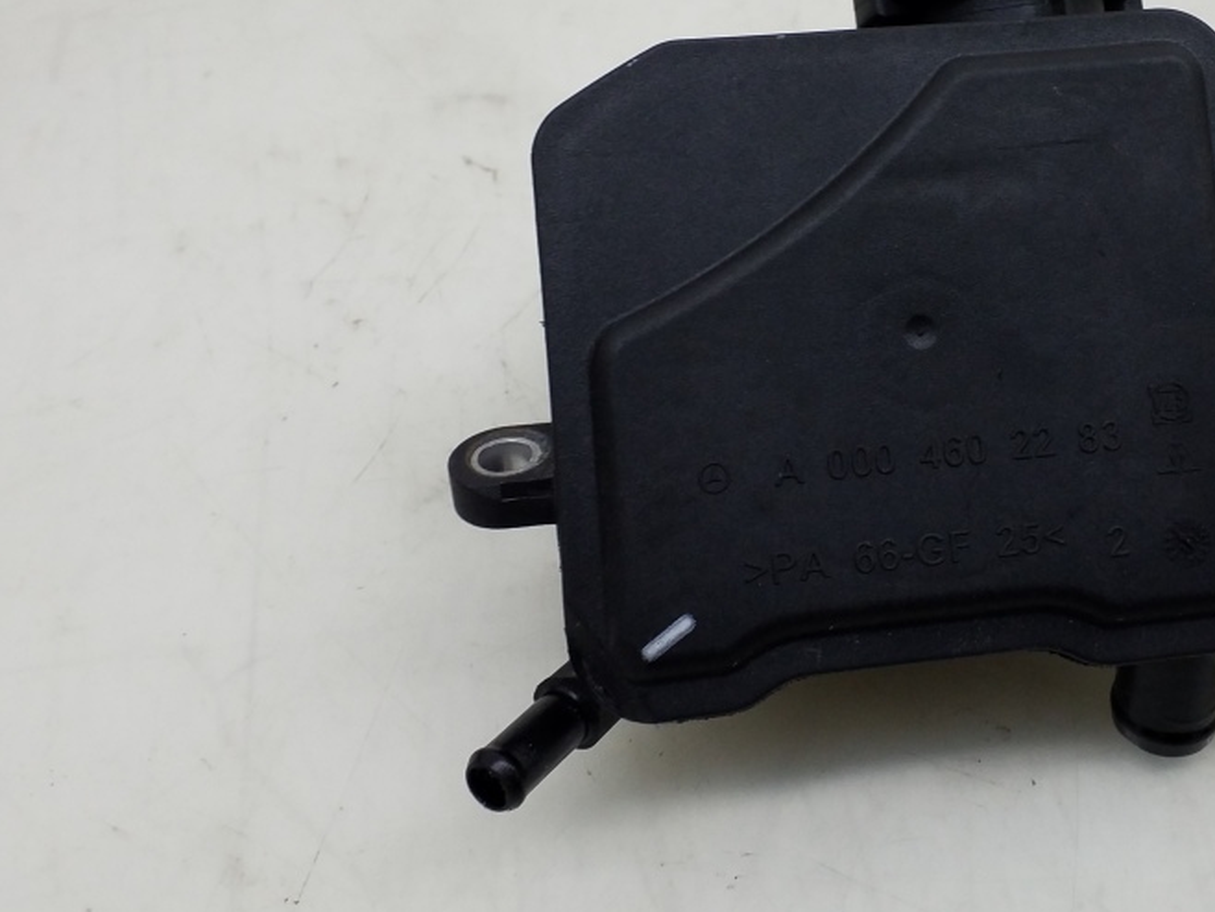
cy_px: 288
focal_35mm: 42
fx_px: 1475
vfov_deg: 34.0
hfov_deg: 43.8
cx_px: 857
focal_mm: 3.6
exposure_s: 1/50
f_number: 1.9
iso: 125
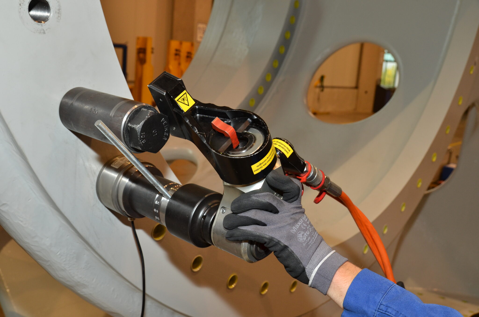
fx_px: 478
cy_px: 158
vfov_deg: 36.7
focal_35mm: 36
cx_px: 240
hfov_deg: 53.2
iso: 400
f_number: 5.6
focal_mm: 24
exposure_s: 1/60
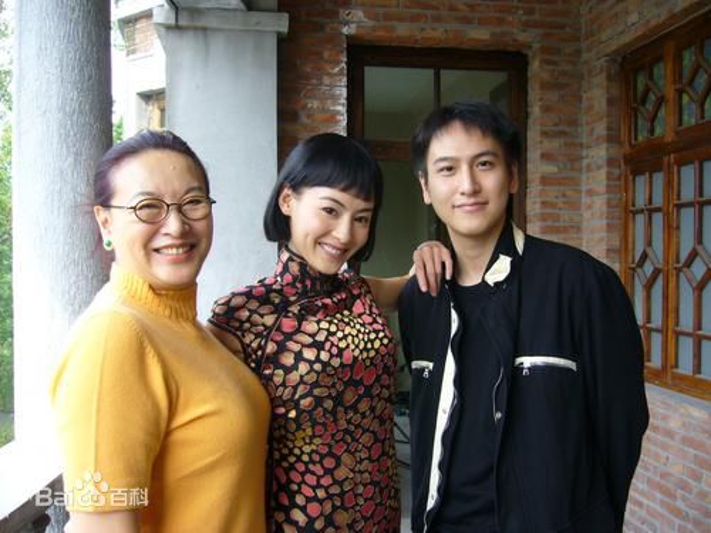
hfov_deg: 52.6
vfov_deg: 40.7
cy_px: 266
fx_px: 719
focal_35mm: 35
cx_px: 356
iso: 80
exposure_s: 1/80
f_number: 2.8
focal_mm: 5.8
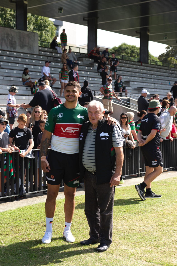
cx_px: 53
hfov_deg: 22.5
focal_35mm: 60
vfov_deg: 33.4
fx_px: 442
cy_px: 133
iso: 64
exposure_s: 1/250
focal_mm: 55
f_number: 4
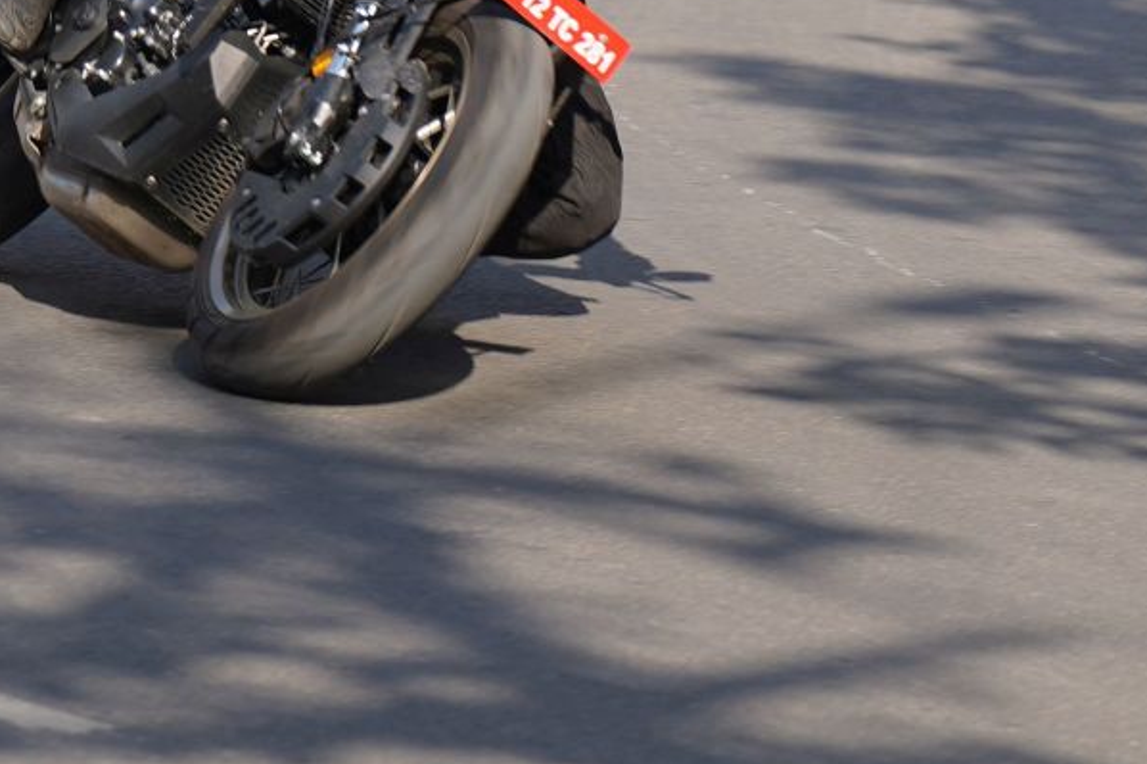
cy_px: -57
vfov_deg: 7.1
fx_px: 6114
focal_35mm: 192
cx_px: 508
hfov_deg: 10.7
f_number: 4.5
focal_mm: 82
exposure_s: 1/400
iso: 100
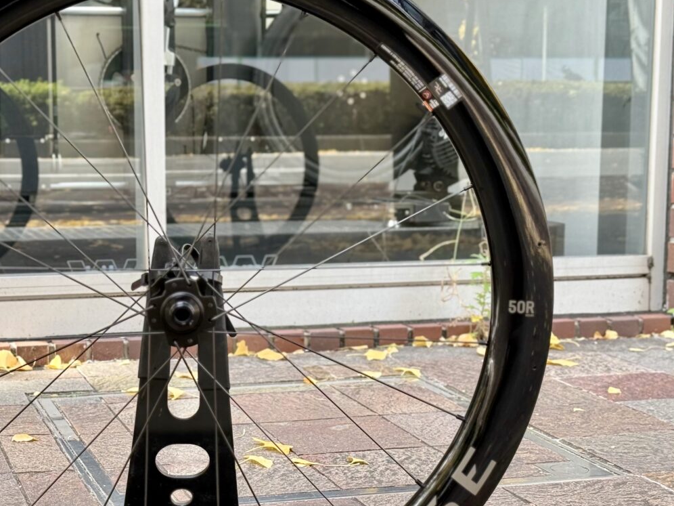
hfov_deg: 26.1
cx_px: 195
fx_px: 1441
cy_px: 289
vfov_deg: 19.9
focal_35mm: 74
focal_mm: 6.76
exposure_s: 1/122
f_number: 1.78
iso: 50
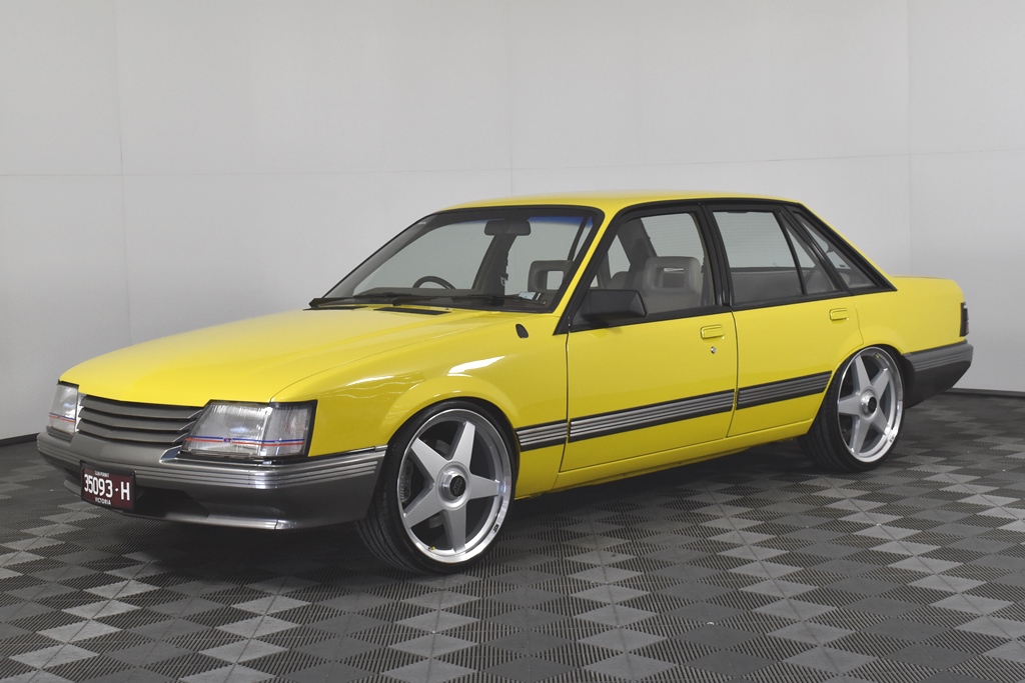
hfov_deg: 36.9
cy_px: 342
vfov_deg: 25.1
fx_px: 1538
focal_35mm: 54
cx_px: 512
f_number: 10
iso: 1600
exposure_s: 1/400
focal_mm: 36
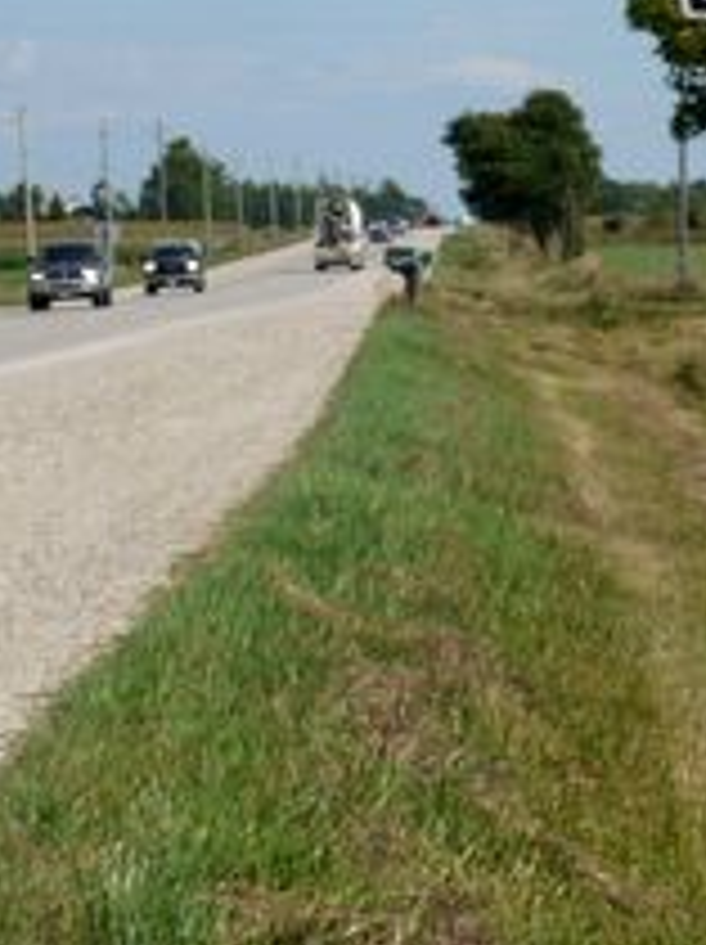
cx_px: 1165
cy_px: 94
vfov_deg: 9.7
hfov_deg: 7.1
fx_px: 5532
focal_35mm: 203
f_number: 10
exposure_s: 1/320
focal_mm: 28
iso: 100
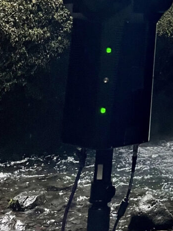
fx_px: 573
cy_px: -144
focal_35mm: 86
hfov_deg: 15.9
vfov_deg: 19.1
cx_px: 254
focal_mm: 4.2
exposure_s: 1/71
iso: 125
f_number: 1.6
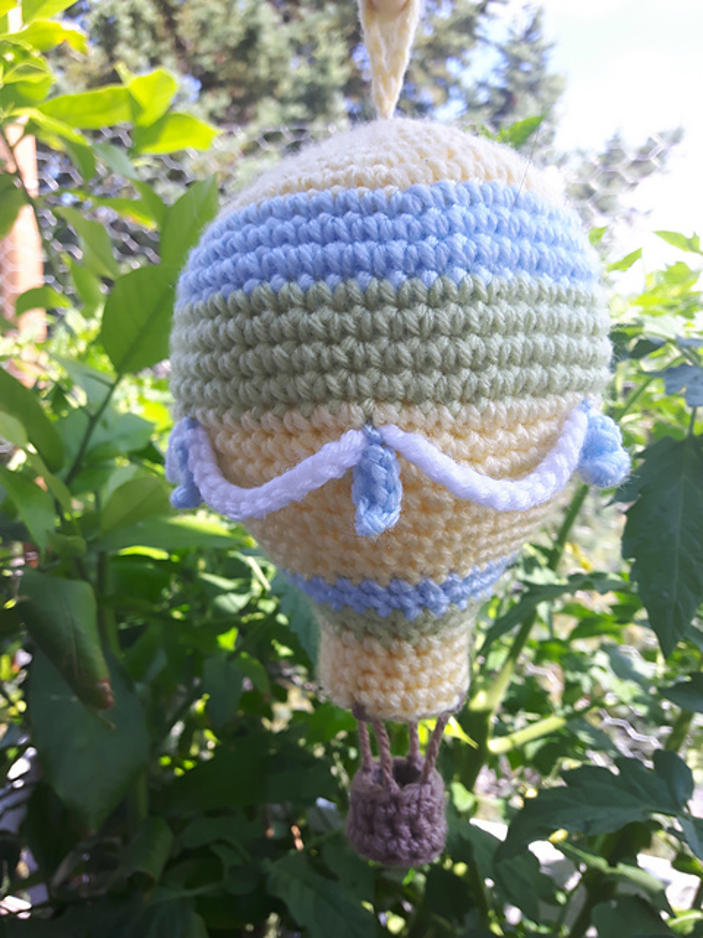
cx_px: 352
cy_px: 469
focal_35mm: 31
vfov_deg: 58.4
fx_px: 839
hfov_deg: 45.4
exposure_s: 1/243
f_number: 1.9
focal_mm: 3.7
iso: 40
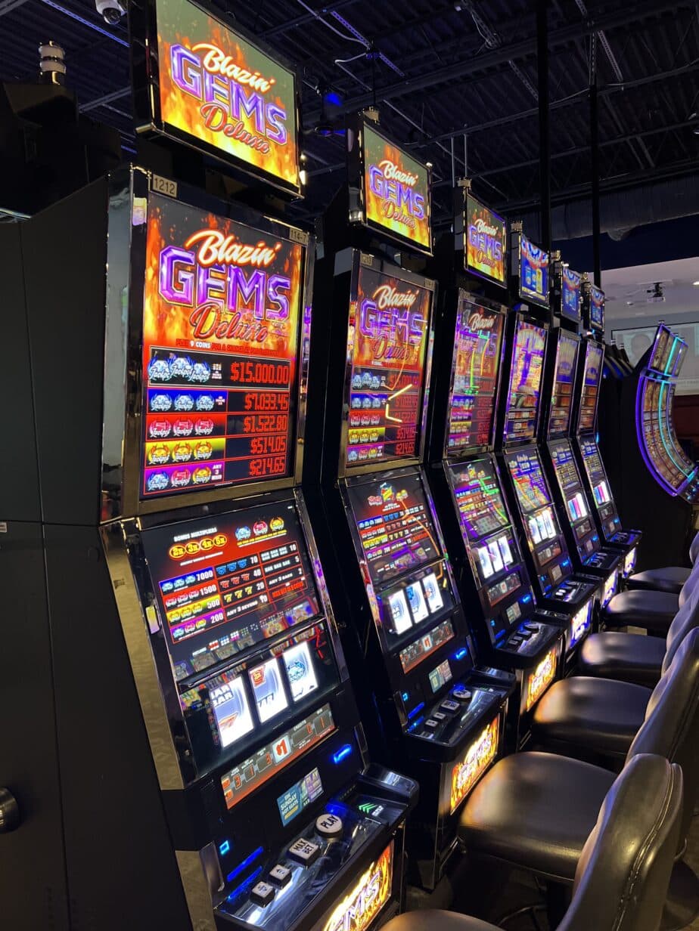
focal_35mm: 26
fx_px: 700
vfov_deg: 67.3
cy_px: 466
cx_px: 350
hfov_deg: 53.1
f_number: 1.5
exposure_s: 1/60
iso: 320
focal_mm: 5.7
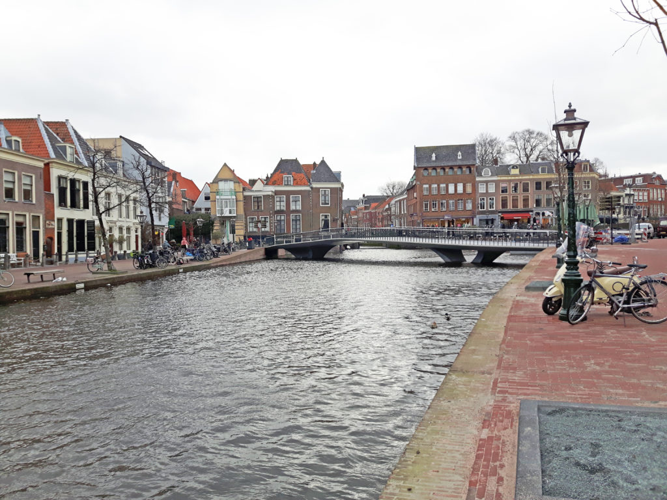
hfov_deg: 58.4
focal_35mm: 31
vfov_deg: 45.4
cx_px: 334
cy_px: 250
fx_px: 597
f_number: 1.9
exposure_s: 1/479
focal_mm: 3.7
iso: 40
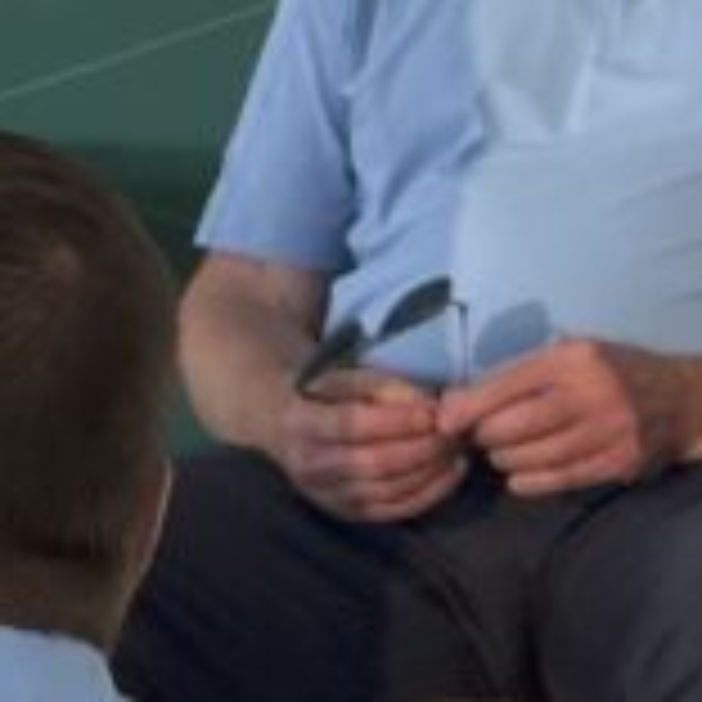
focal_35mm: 697
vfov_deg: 2.5
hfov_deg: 2.5
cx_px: -958
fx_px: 15992
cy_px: -738
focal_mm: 15.66
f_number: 2.8
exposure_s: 1/99
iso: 400
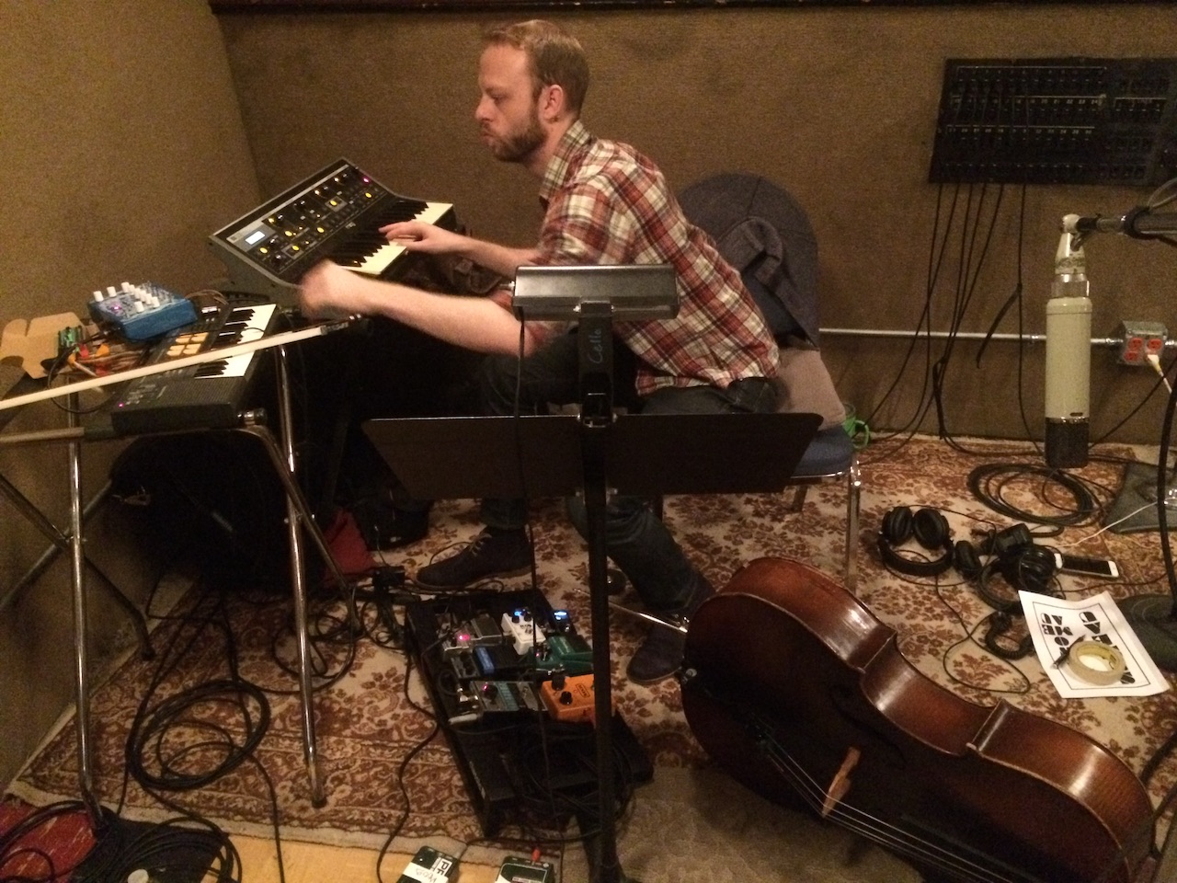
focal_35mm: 29
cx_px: 588
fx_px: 986
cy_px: 442
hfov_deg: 61.7
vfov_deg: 48.2
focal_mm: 4.15
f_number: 2.2
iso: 2000
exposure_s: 1/15
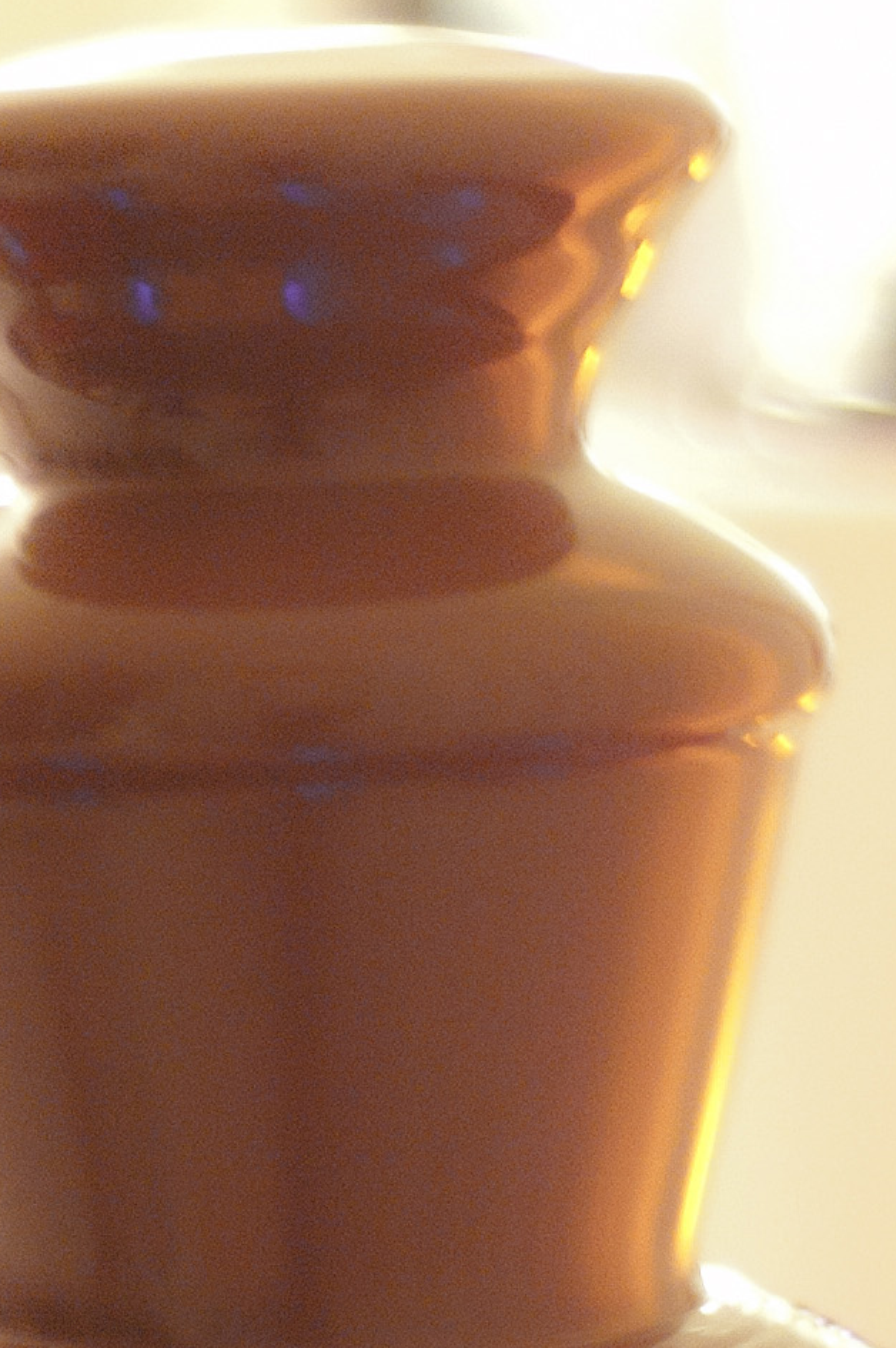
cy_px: 1124
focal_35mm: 239
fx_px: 8935
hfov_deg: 5.7
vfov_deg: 8.6
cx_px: -524
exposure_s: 1/25
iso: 1600
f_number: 1.8
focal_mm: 50
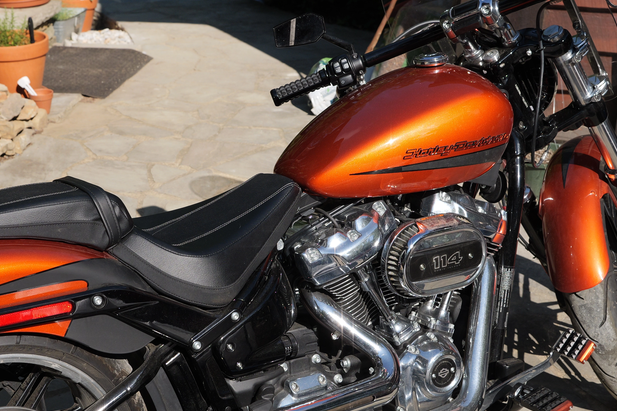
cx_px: 209
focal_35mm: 62
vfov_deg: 21.9
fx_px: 1062
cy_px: 246
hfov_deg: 32.1
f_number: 5.6
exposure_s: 1/4000
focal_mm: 33
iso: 800
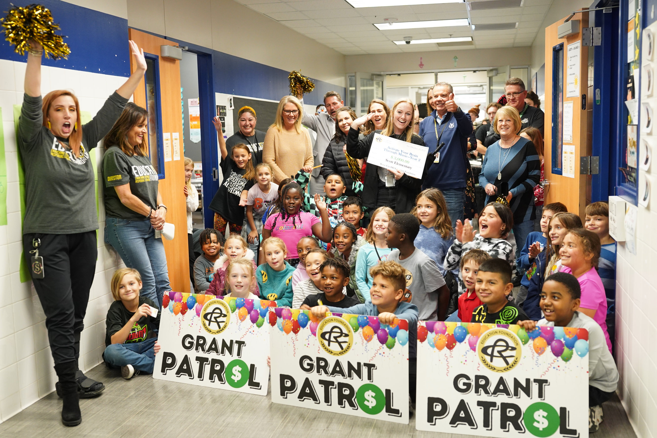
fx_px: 730
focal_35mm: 40
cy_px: 219
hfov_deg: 48.5
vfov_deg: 33.4
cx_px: 328
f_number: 2.8
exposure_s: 1/200
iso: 2500
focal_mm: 40
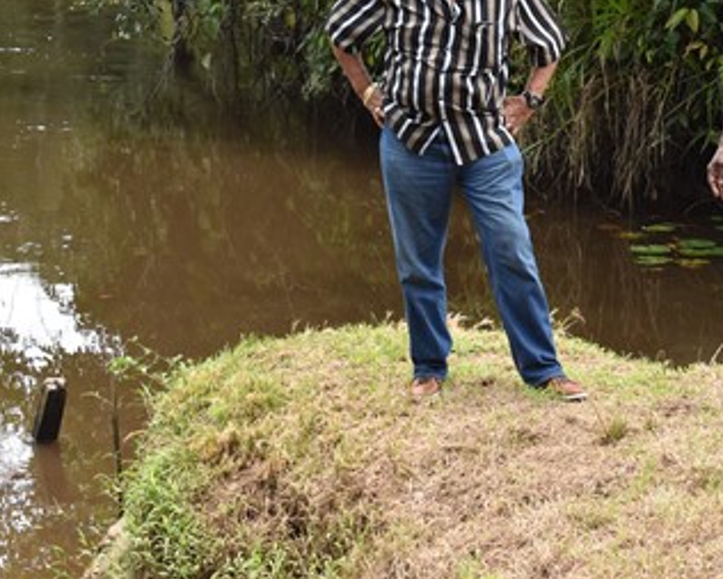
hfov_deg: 16.5
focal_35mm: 114
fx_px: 2440
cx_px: 730
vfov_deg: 13.5
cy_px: 187
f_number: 6.3
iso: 200
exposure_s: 1/200
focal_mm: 40
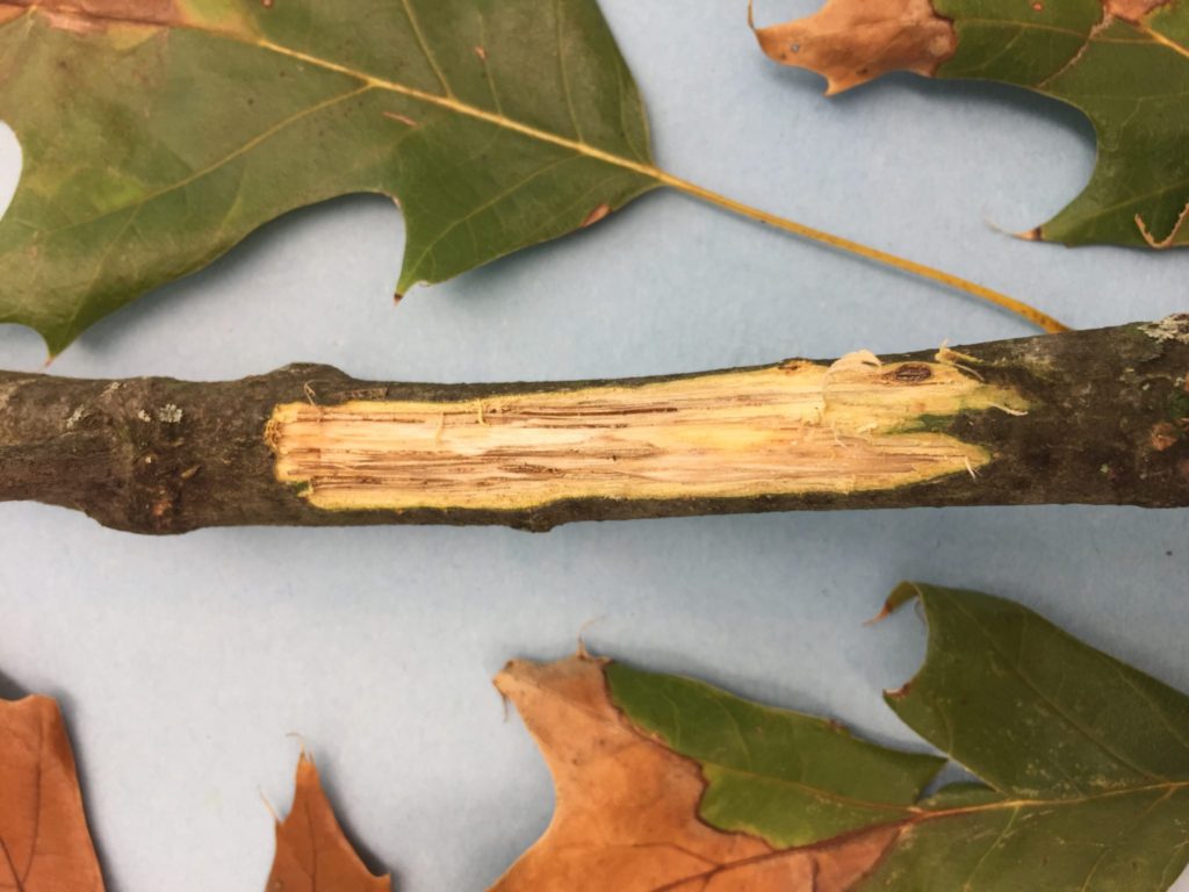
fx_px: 996
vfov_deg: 48.2
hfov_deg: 61.7
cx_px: 594
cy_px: 446
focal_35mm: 29
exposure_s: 1/30
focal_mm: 4.15
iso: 40
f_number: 2.2
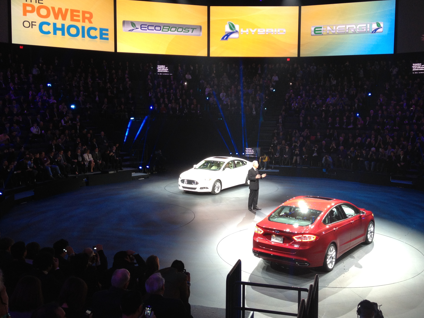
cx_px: 238
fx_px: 502
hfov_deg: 45.7
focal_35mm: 41
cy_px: 140
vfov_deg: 35.1
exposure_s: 1/20
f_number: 2.4
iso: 100
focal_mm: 4.28
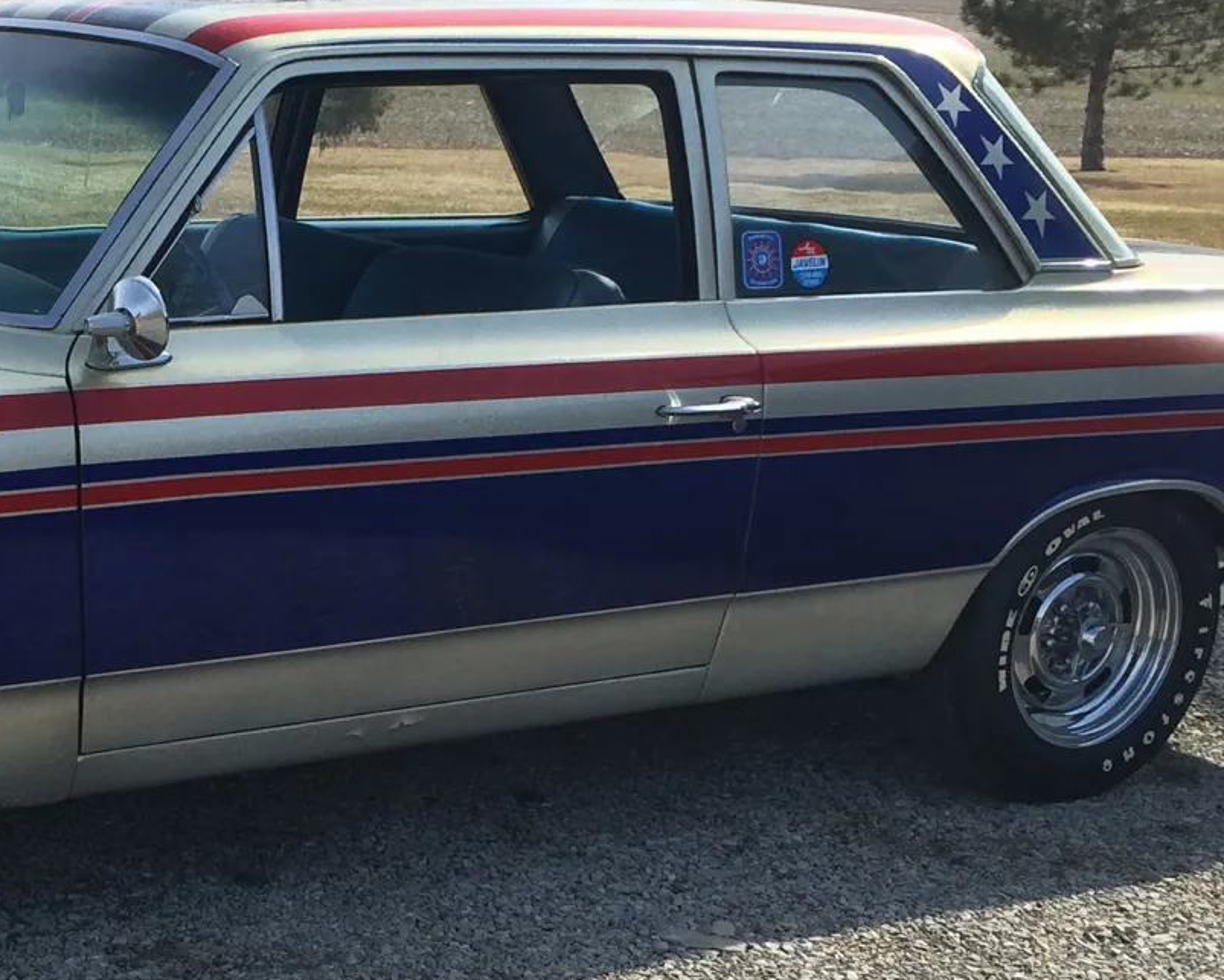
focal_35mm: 70
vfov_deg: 21.7
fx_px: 2537
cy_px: 722
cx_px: 151
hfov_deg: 26.3
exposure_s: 1/1709
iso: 40
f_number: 2.2
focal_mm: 4.12
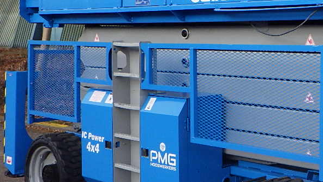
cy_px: 50
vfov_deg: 18.2
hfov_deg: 30.2
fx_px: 565
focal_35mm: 66
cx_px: 305
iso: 250
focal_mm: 5
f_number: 4.2
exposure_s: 1/320
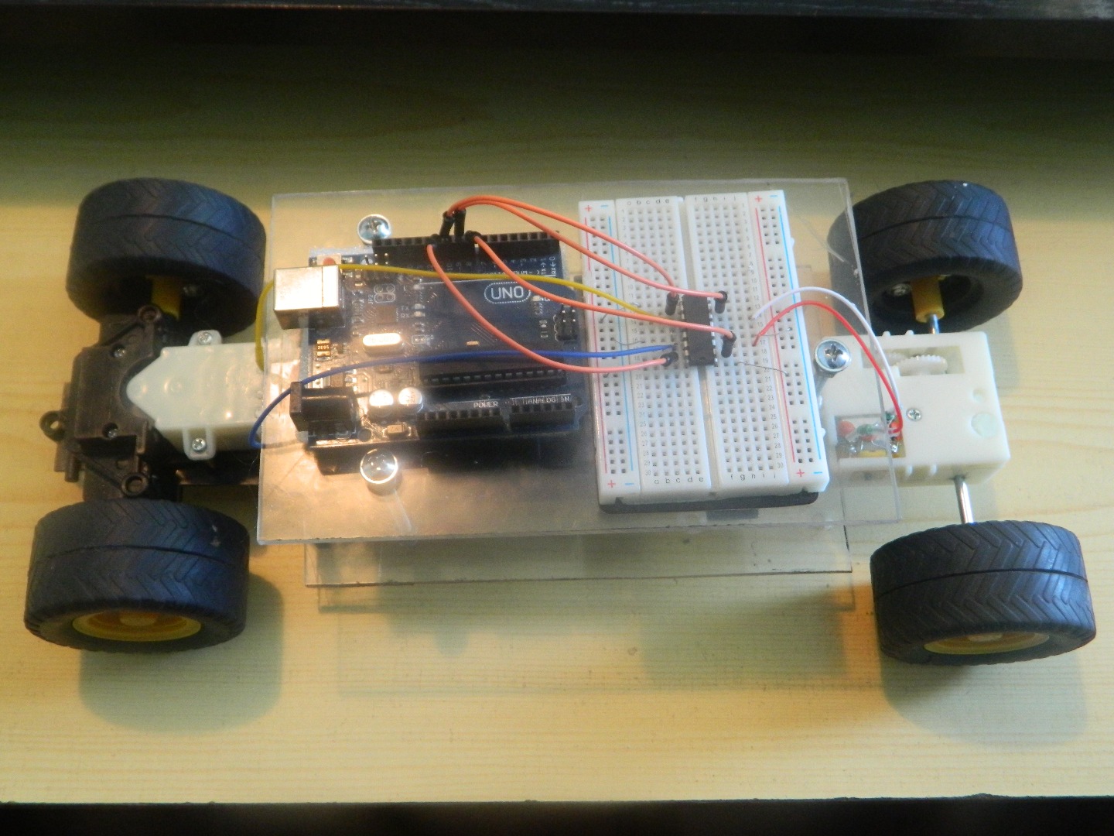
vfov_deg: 40.7
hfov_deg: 52.6
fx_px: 1126
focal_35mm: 35
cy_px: 418
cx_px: 557
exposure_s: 1/15
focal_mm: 6.2
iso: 400
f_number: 3.3
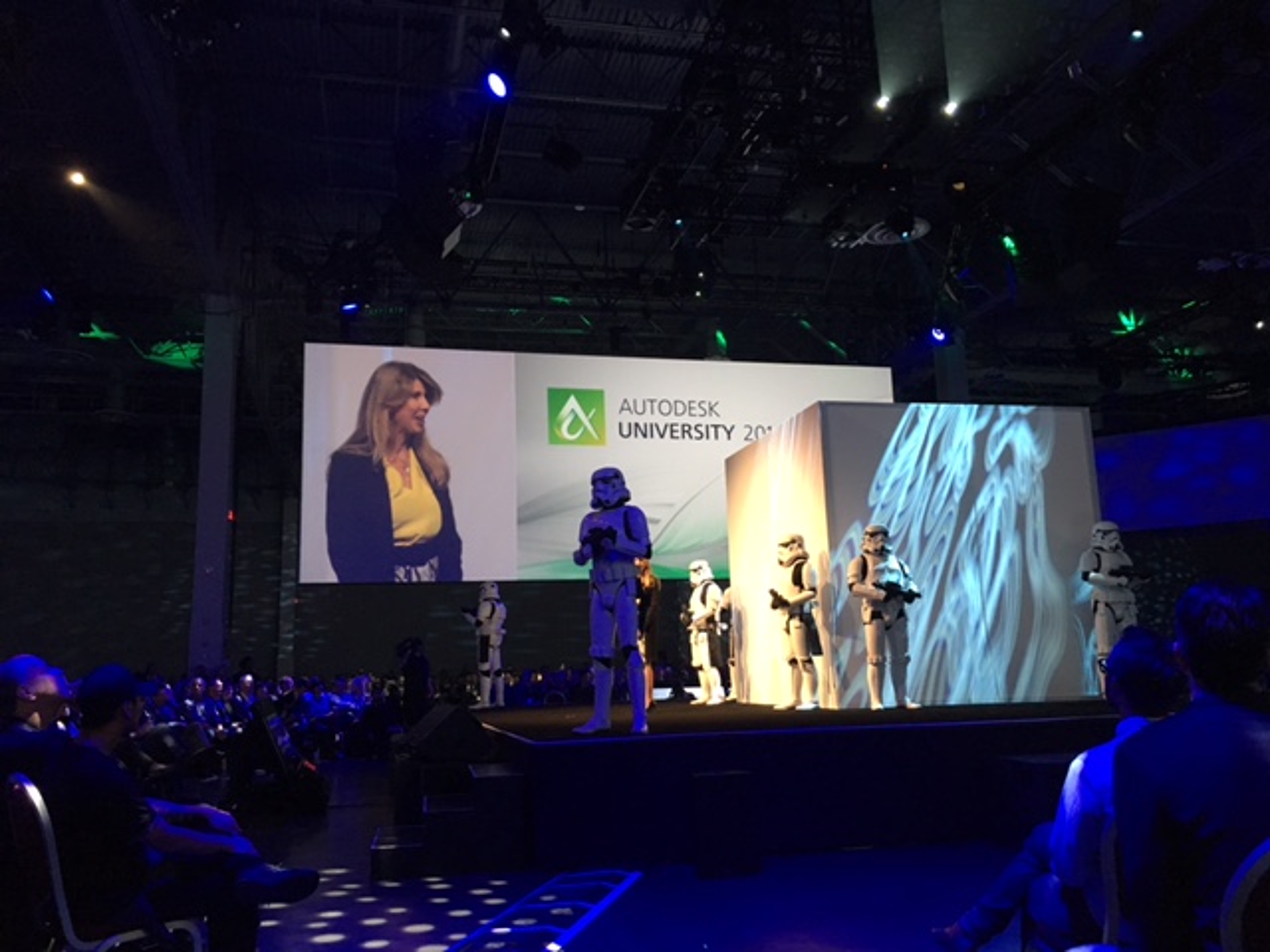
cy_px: 476
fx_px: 1064
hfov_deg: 61.7
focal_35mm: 29
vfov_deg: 48.2
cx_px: 635
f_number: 2.2
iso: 160
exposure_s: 1/30
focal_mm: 4.15
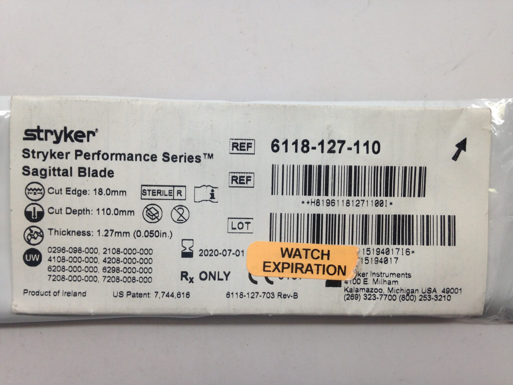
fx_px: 489
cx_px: 256
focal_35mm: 33
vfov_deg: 42.9
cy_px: 192
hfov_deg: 55.4
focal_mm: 4.12
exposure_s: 1/40
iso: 50
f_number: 2.4
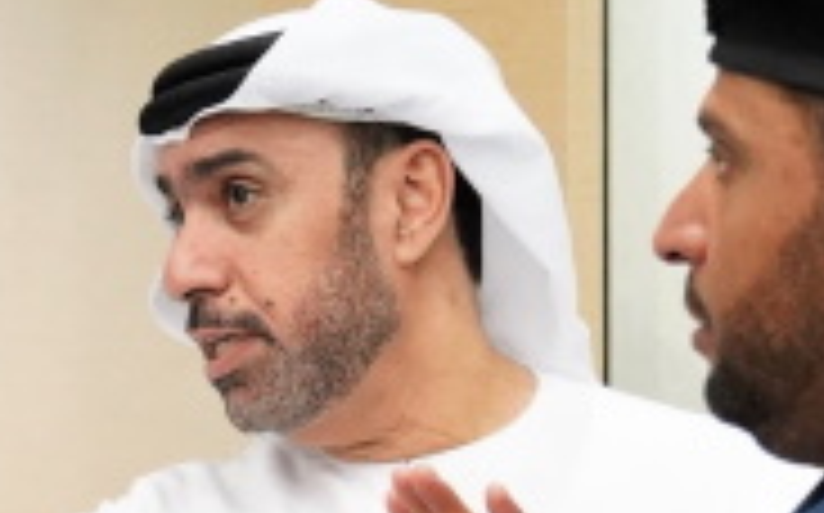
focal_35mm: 174
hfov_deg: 11.9
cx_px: -32
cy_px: 934
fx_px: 3904
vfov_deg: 7.3
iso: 12800
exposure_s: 1/320
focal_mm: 39
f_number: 4
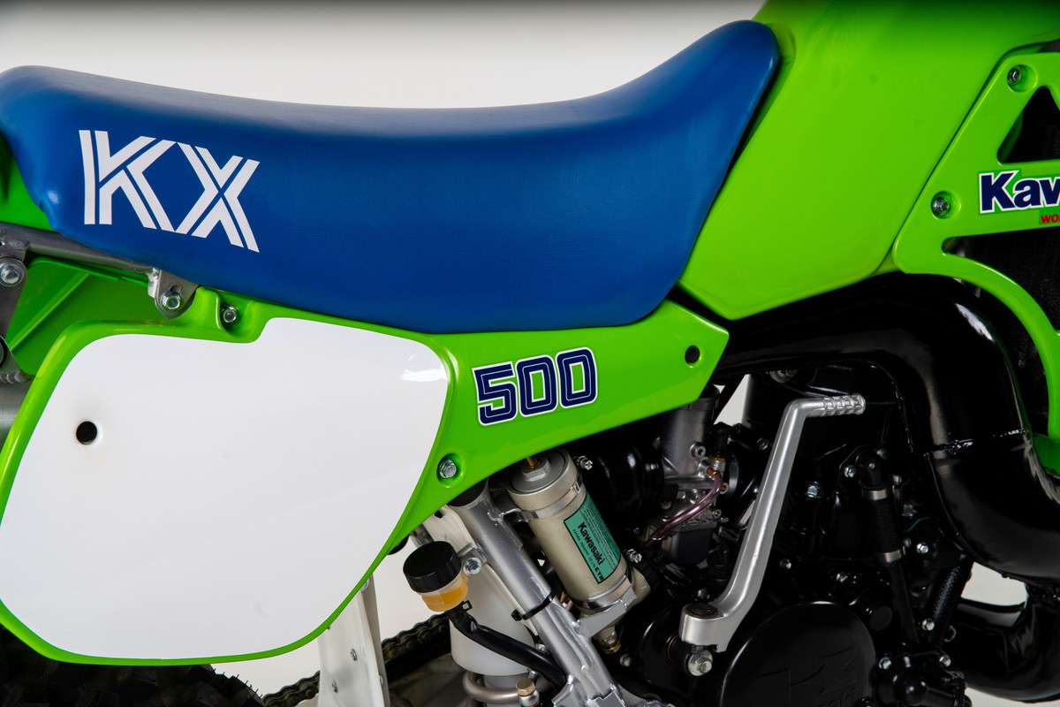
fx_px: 2061
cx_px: 530
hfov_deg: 28.8
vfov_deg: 19.5
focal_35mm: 70
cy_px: 354
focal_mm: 70
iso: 200
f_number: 10
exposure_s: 1/200
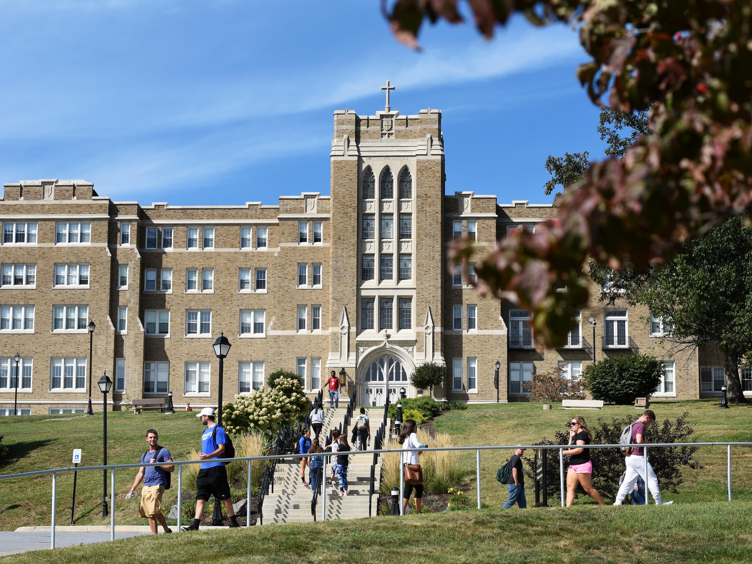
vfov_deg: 15.7
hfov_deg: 20.9
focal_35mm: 94
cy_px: 284
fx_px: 2042
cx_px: 381
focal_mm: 86
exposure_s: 1/1000
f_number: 9
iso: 400
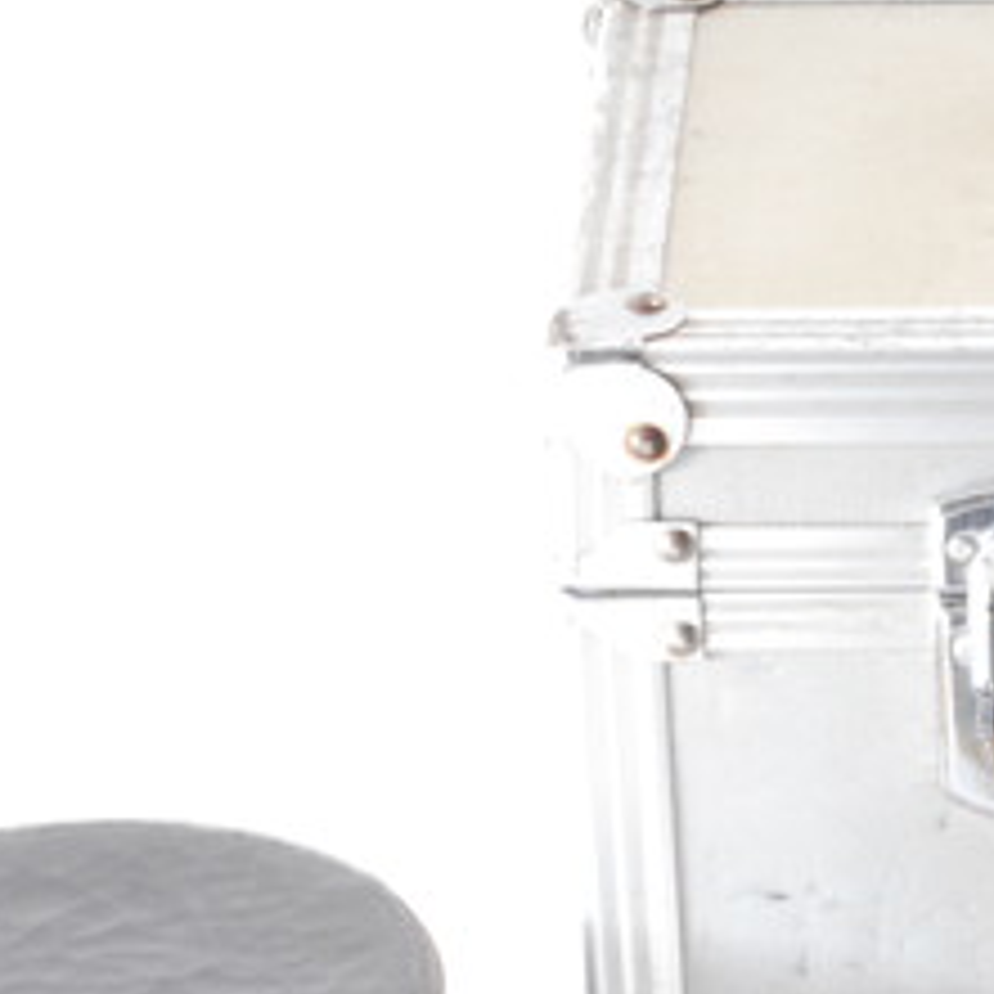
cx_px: 1264
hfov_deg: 7.5
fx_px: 7505
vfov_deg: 7.5
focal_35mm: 231
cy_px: 1055
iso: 1000
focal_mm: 50
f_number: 22
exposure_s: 1/250
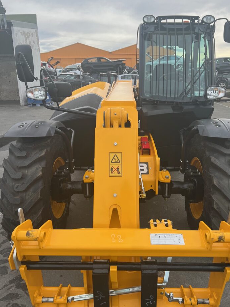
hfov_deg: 48.2
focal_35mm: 29
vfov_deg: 61.6
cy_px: 151
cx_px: 127
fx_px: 257
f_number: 1.5
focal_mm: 5.7
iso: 50
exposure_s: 1/1575
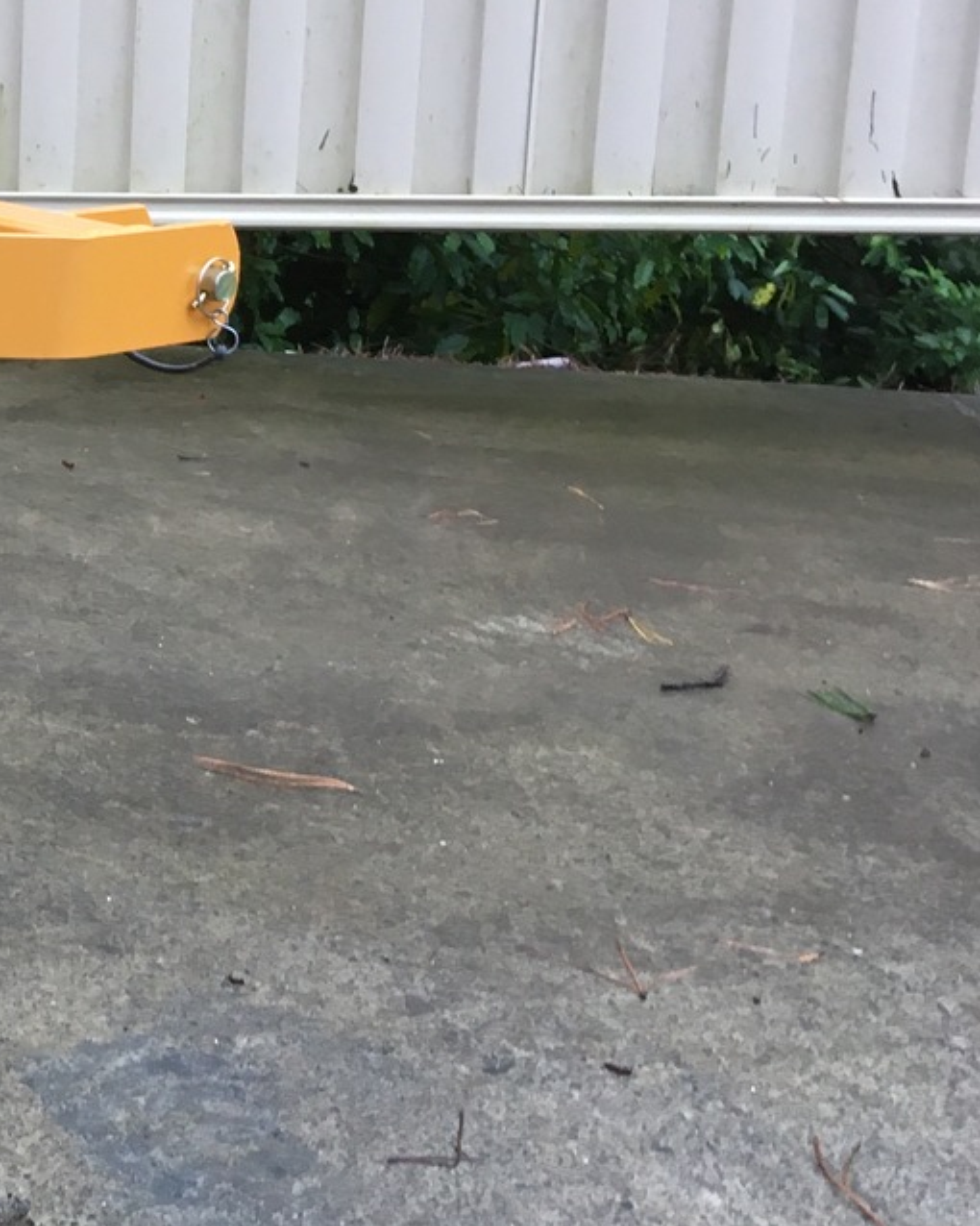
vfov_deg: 26.7
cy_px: 492
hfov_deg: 18.8
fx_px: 2575
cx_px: -523
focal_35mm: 71
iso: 32
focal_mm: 4.15
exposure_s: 1/33
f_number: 2.2
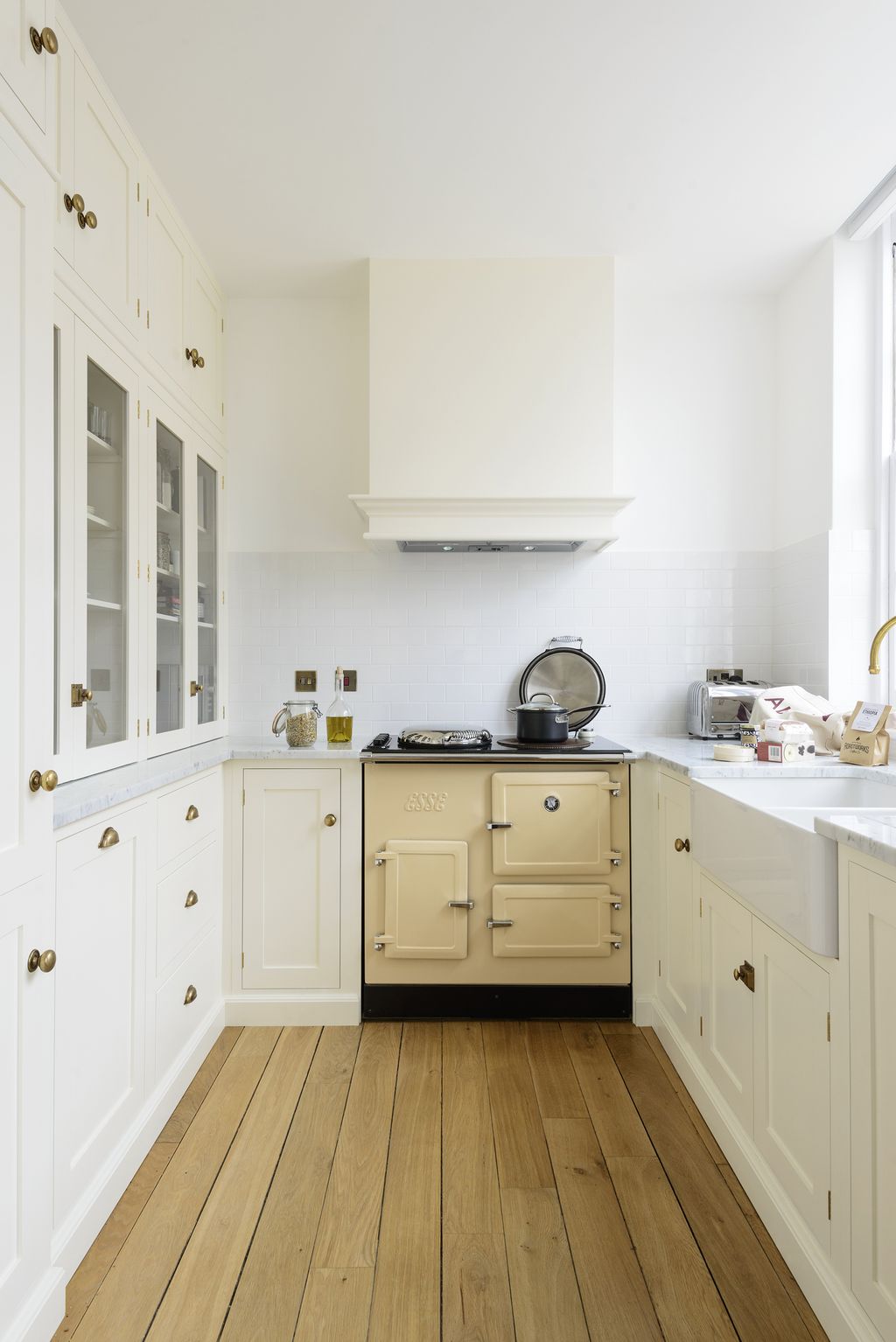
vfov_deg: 81.2
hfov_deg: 59.5
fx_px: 783
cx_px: 448
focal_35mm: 21
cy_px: 671
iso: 200
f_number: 9
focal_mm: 21
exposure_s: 1/3
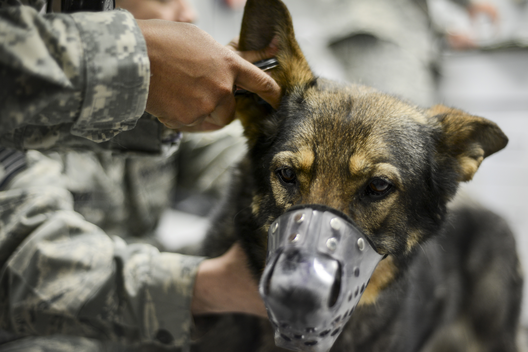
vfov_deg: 27.0
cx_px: 264
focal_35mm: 50
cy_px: 176
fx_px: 733
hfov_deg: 39.6
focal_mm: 50
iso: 800
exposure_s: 1/200
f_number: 1.8
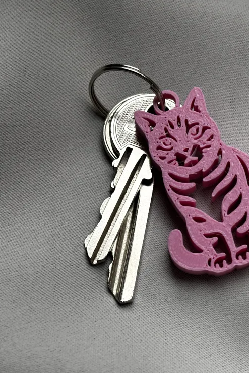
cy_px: 187
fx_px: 757
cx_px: 175
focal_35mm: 73
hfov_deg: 18.6
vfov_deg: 27.7
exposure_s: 1/525
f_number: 1.6
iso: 32
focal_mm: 5.96
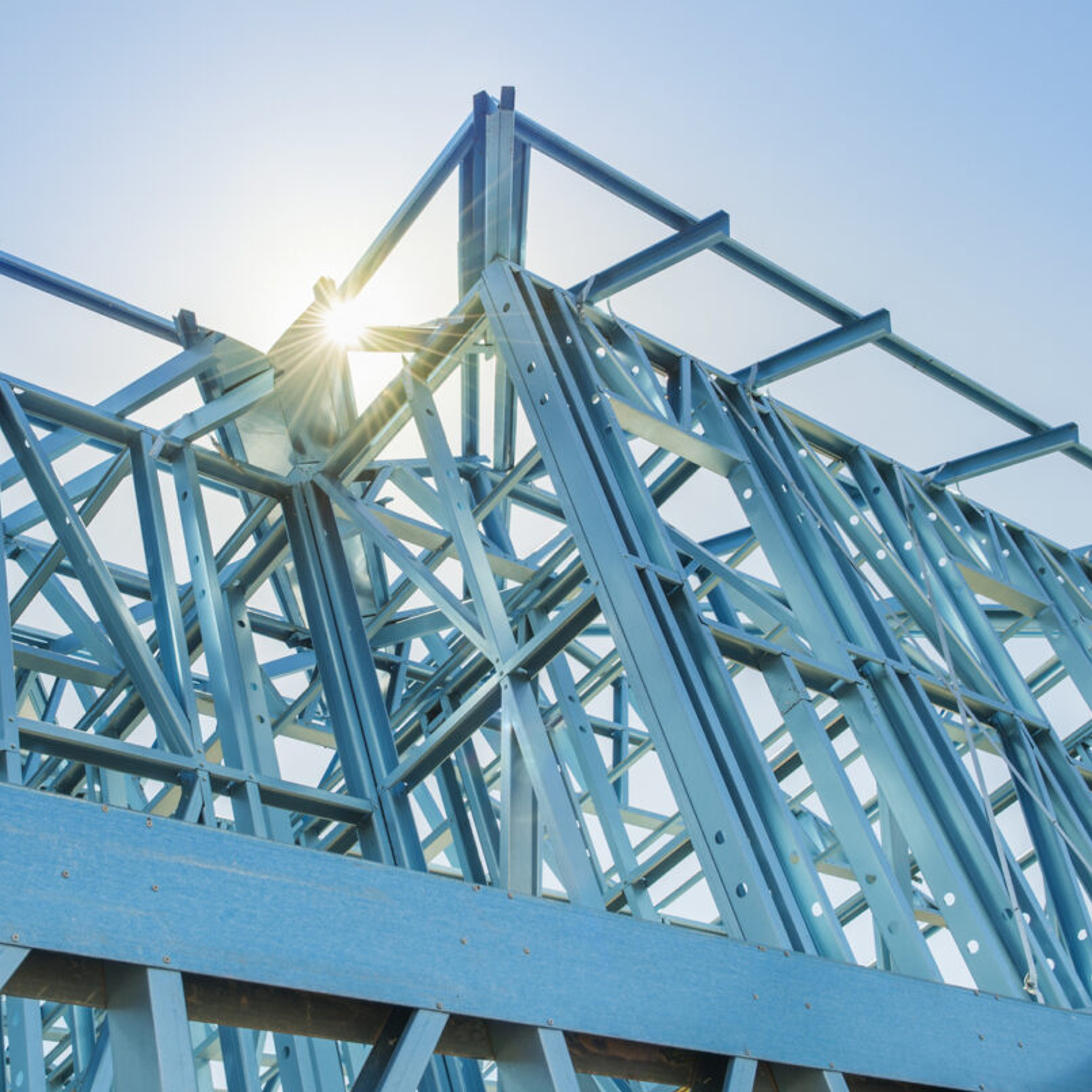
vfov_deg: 36.0
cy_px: 515
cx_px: 423
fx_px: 1677
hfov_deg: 35.9
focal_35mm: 47
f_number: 11
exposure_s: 1/200
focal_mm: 29
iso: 200
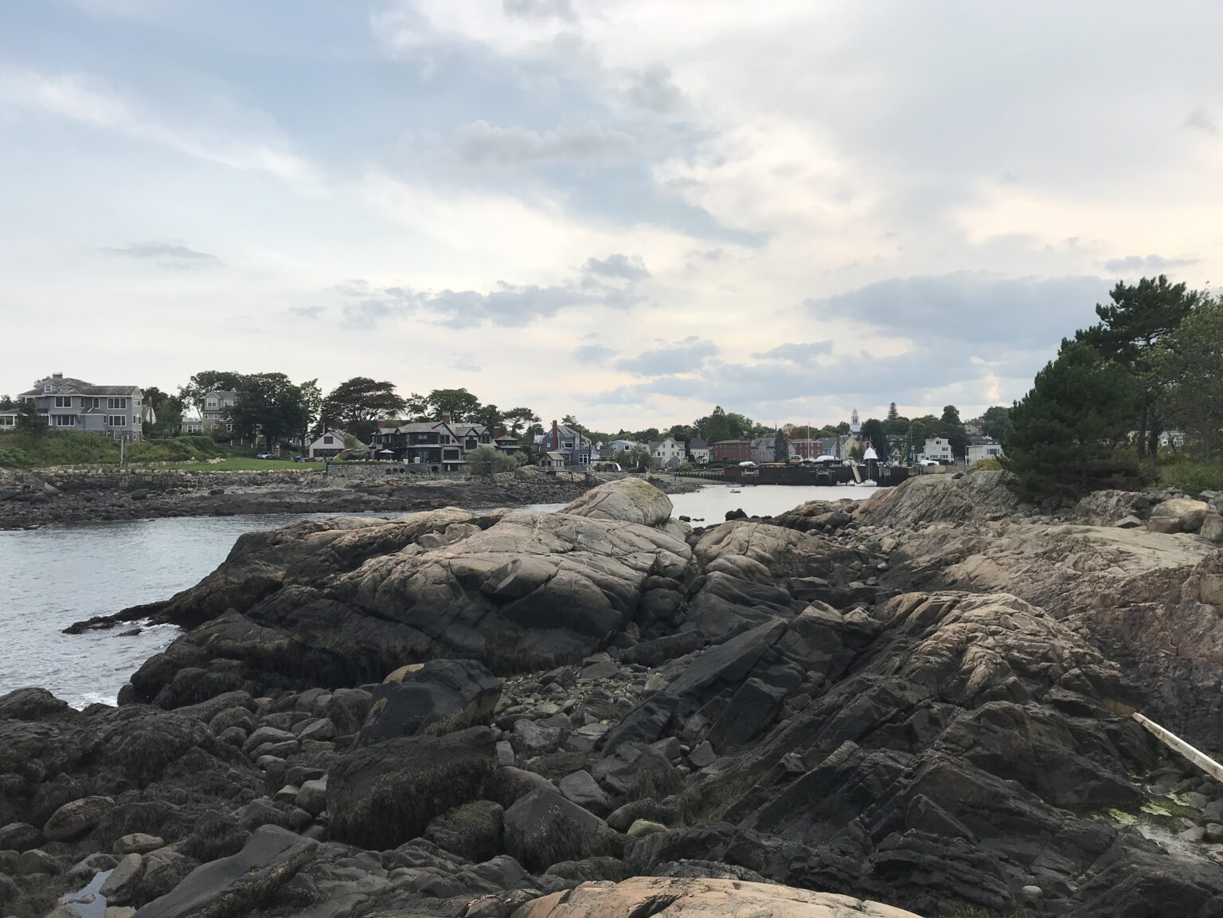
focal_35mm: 28
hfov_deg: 63.4
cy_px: 459
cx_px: 612
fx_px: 989
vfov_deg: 49.7
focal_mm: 3.99
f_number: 1.8
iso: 20
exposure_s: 1/2179
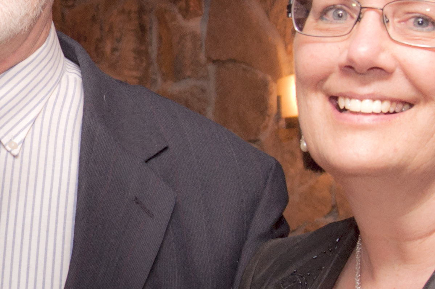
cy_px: 124
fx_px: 1810
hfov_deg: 13.4
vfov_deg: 9.1
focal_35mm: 150
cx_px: -58
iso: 500
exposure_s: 1/60
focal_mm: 28
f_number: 5.6
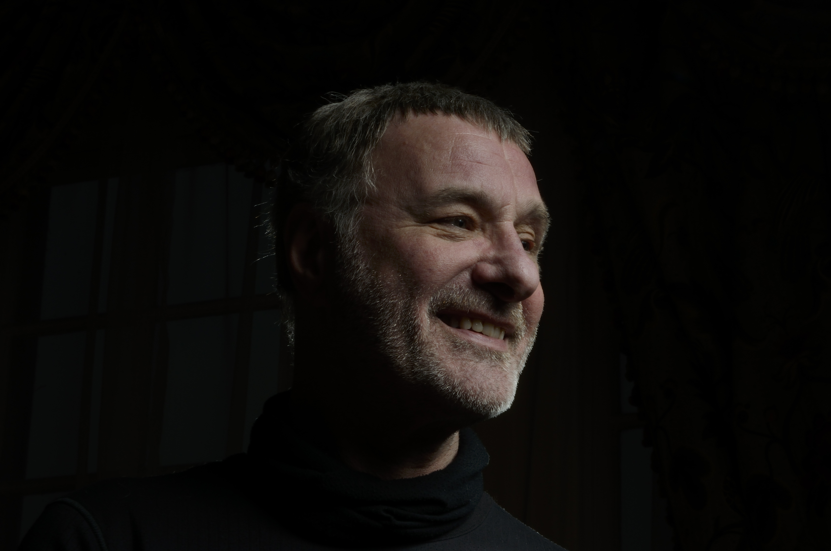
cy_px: 276
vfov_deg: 13.0
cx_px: 416
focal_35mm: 105
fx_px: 2419
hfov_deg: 19.5
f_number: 29
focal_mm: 70
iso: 100
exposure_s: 1/200
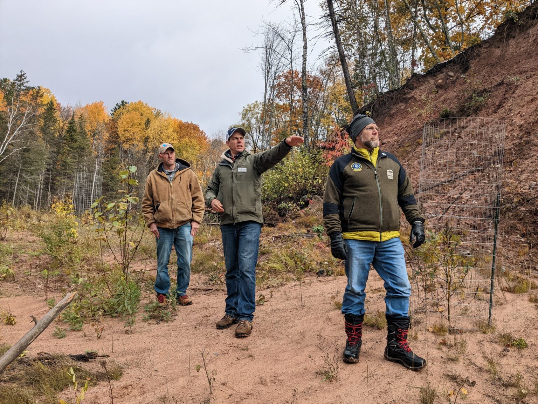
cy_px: 202
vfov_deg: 51.4
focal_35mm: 27
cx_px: 269
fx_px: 420
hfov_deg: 65.3
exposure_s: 1/1462
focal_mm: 4.38
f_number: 1.73
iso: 54
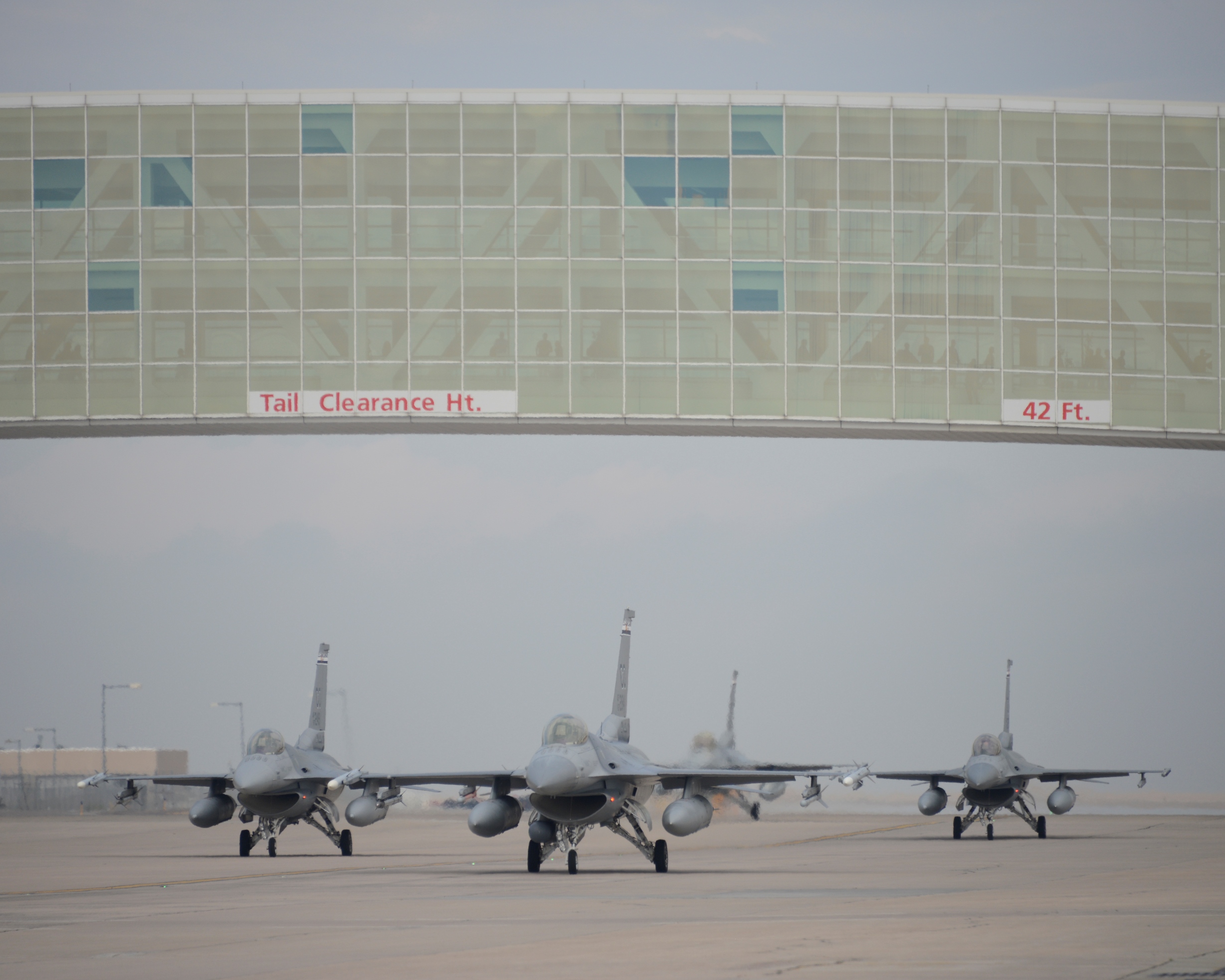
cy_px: 490
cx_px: 615
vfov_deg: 4.6
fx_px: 12256
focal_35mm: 338
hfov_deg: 5.7
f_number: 5.6
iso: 320
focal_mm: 300
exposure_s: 1/1250
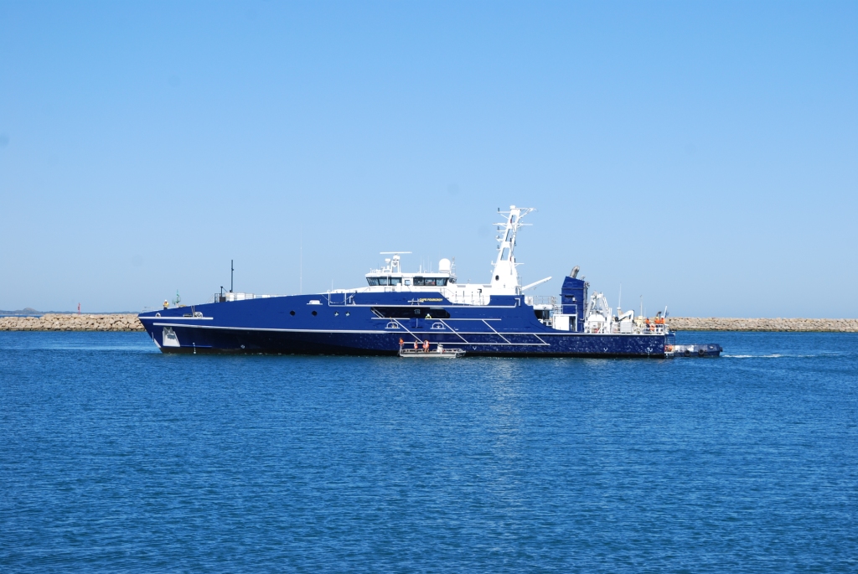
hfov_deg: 24.6
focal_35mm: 82
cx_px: 429
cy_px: 287
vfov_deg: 16.6
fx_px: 1968
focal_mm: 55
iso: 100
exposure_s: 1/320
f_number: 9
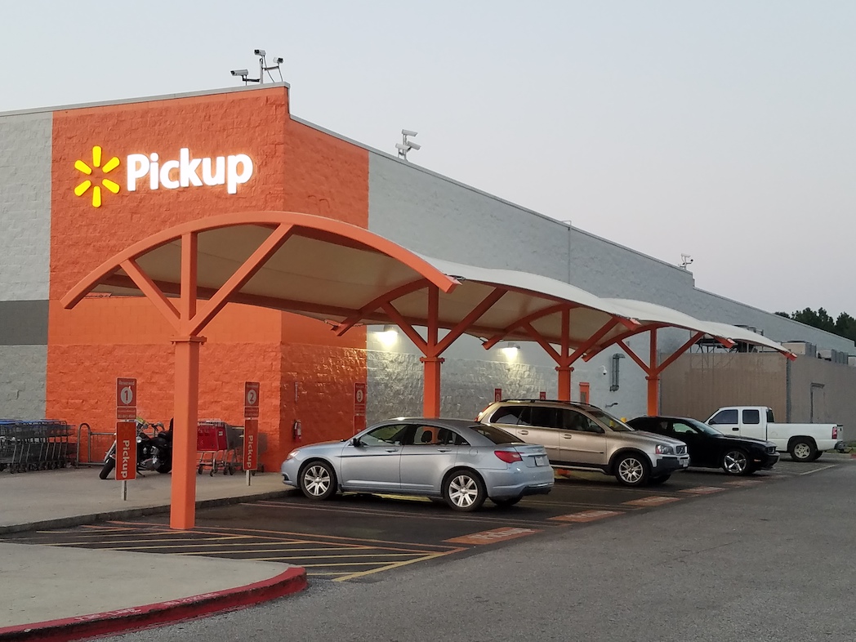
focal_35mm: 26
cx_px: 428
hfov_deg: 67.3
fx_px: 643
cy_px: 321
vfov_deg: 53.1
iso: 100
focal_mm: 4.2
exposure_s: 1/60
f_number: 1.7
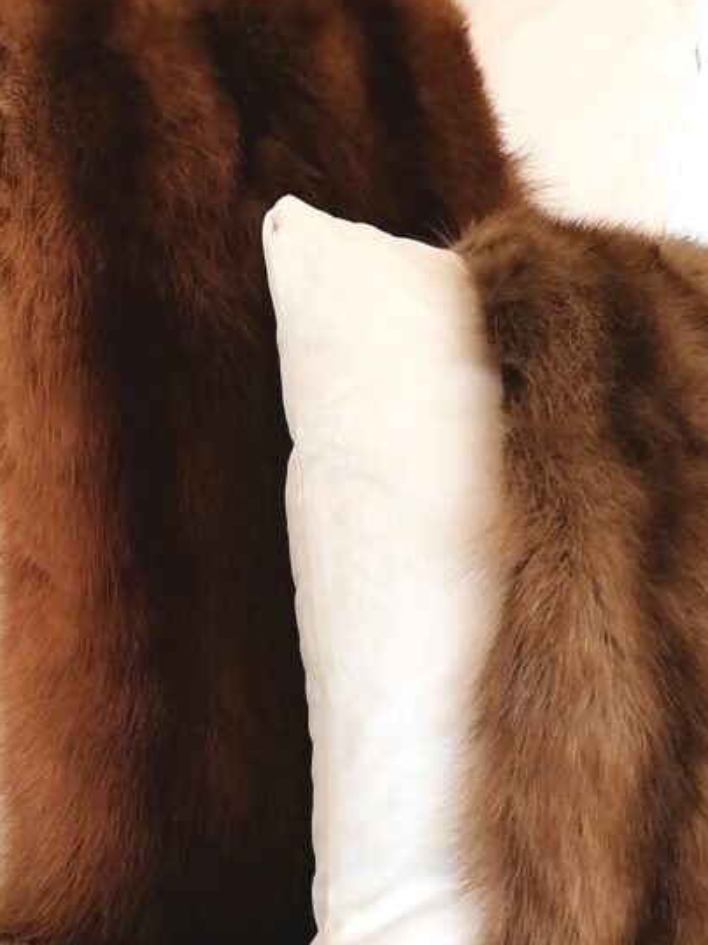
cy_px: 849
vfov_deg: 24.6
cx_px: 303
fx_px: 2101
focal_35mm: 77
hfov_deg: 19.1
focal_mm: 4.75
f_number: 1.8
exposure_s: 1/50
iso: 80
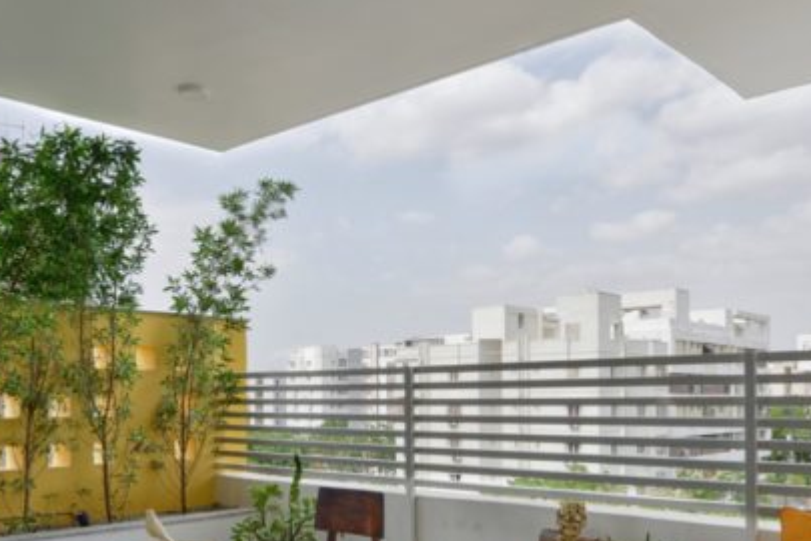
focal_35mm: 37
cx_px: 336
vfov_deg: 35.3
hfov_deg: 51.6
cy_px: 397
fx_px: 833
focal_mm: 20
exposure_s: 1/125
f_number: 11
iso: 200
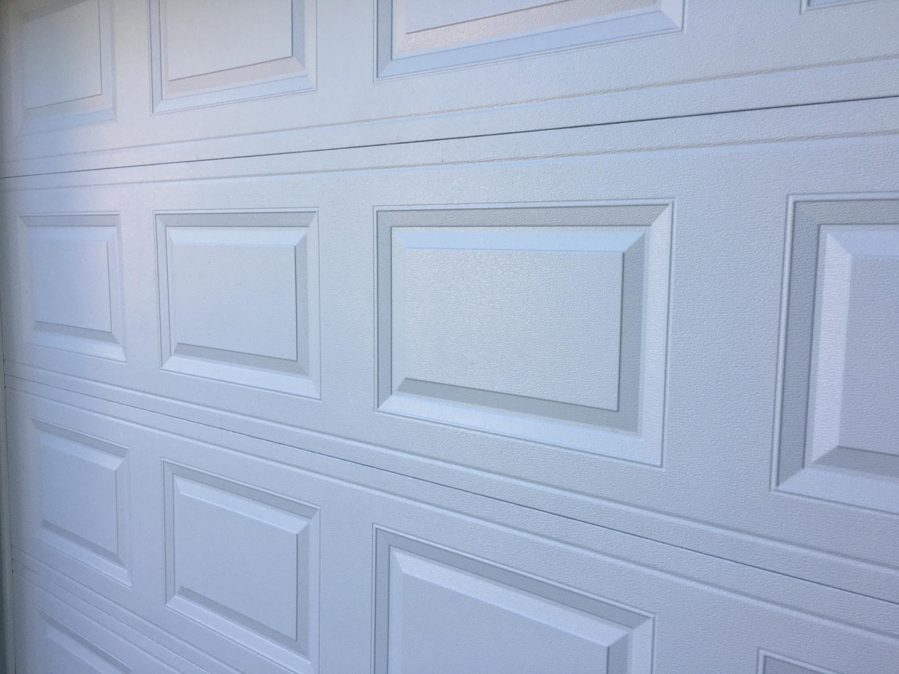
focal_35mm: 29
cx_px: 450
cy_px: 337
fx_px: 753
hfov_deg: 61.7
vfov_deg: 48.2
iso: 25
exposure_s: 1/120
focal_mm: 4.15
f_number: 2.2
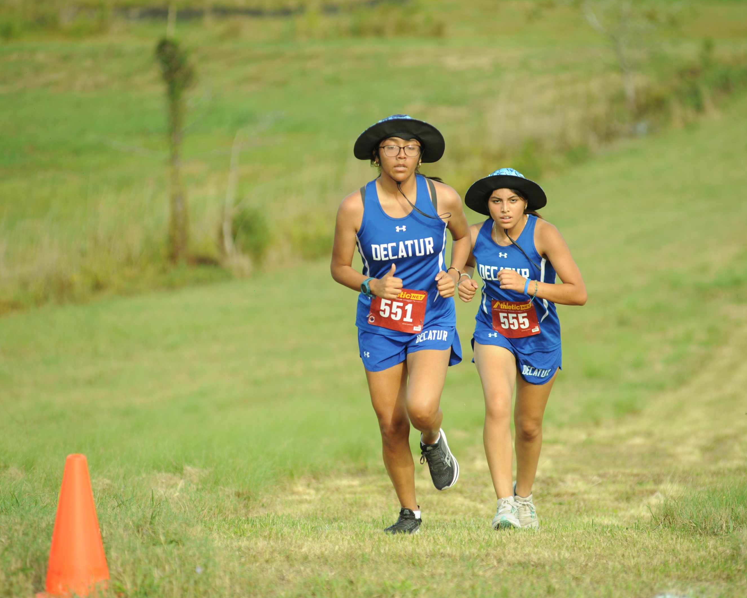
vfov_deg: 7.4
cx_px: 404
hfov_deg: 9.2
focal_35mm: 209
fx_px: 4620
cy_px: 299
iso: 320
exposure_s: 1/1600
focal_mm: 185
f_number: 3.5
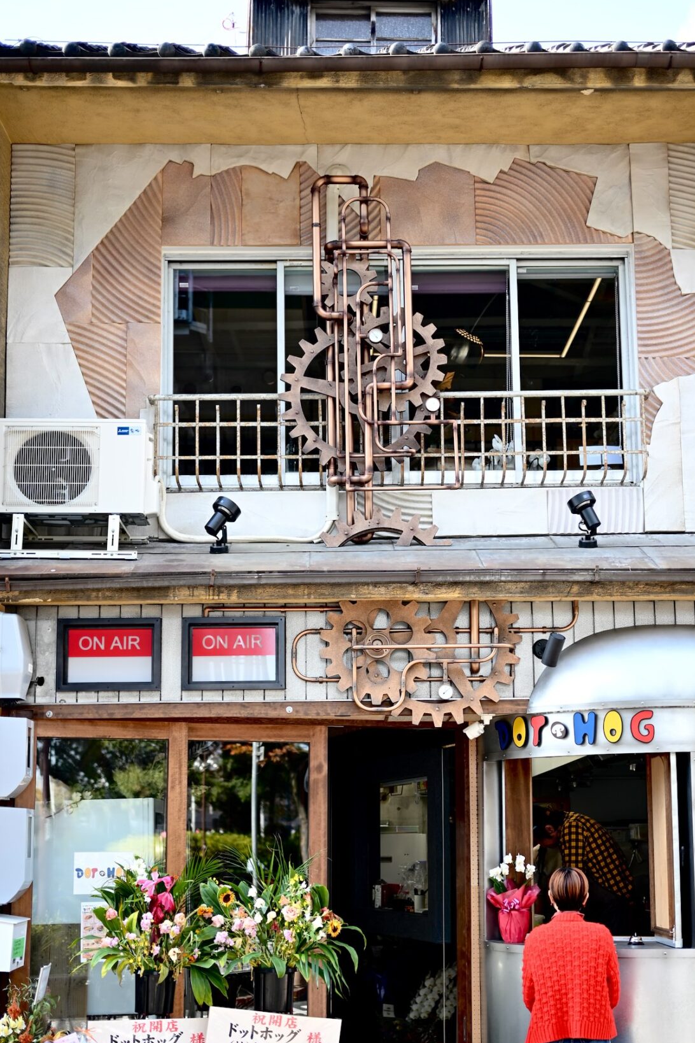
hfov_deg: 27.0
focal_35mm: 50
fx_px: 1448
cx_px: 394
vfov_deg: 39.4
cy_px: 624
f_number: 2
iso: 100
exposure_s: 1/250
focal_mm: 40
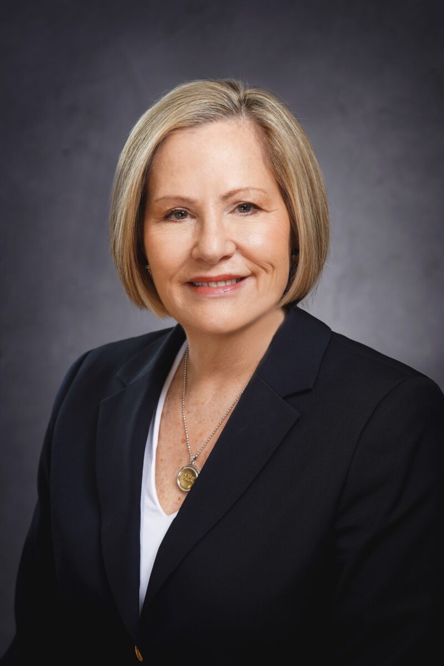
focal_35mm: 135
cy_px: 333
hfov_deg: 10.2
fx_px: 2497
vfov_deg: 15.2
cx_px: 222
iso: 400
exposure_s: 1/160
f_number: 7.1
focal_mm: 135
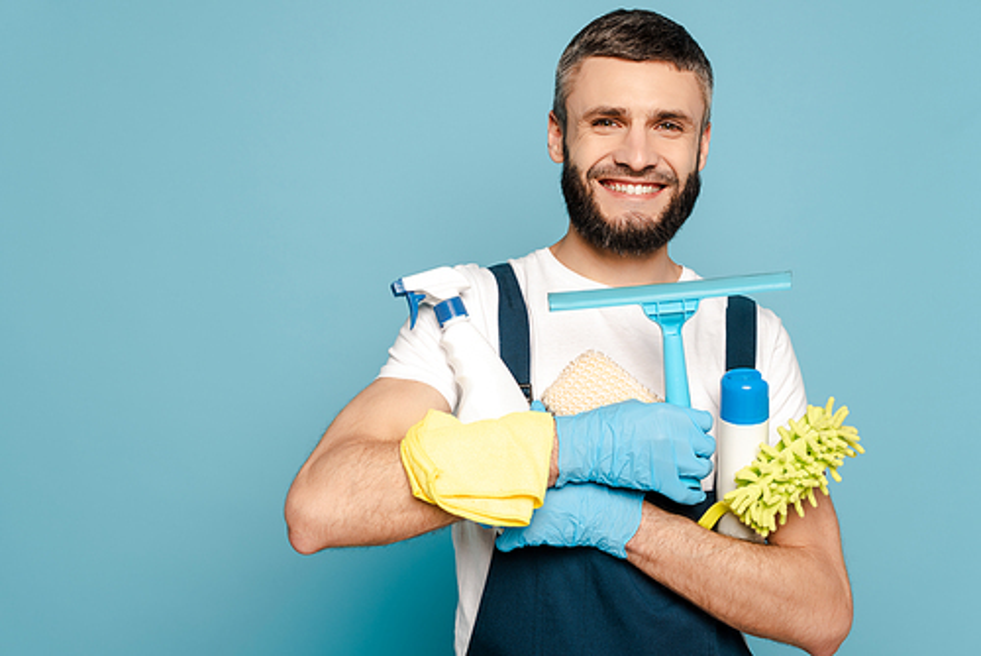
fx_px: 1363
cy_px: 328
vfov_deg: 27.0
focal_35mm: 50
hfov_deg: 39.6
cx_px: 490
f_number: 5
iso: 100
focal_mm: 50
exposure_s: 1/160
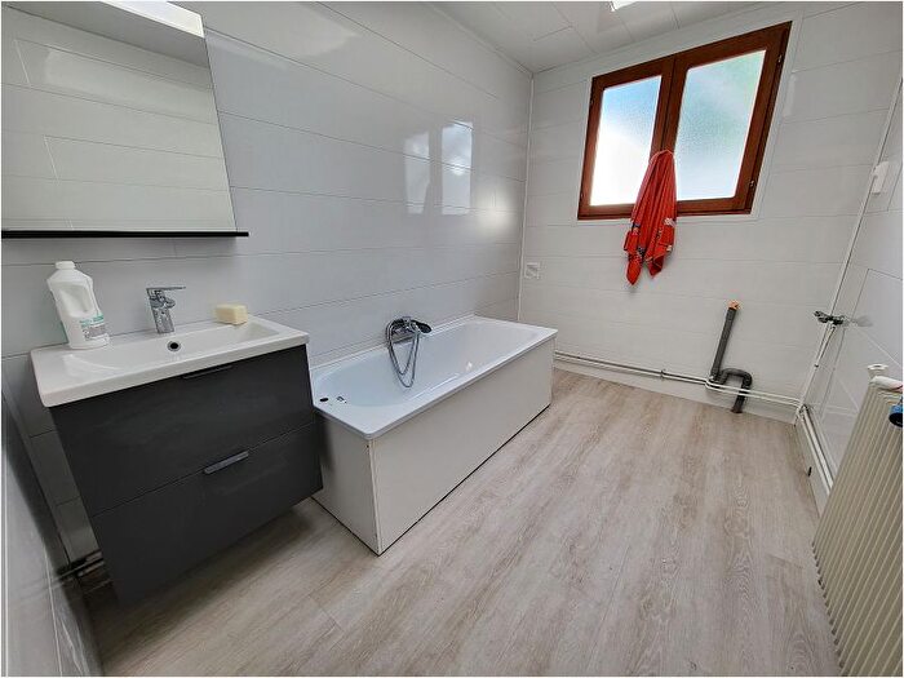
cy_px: 339
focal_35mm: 13
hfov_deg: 106.2
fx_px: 339
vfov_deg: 89.9
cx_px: 452
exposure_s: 1/50
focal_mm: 1.74
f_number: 2.2
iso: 50
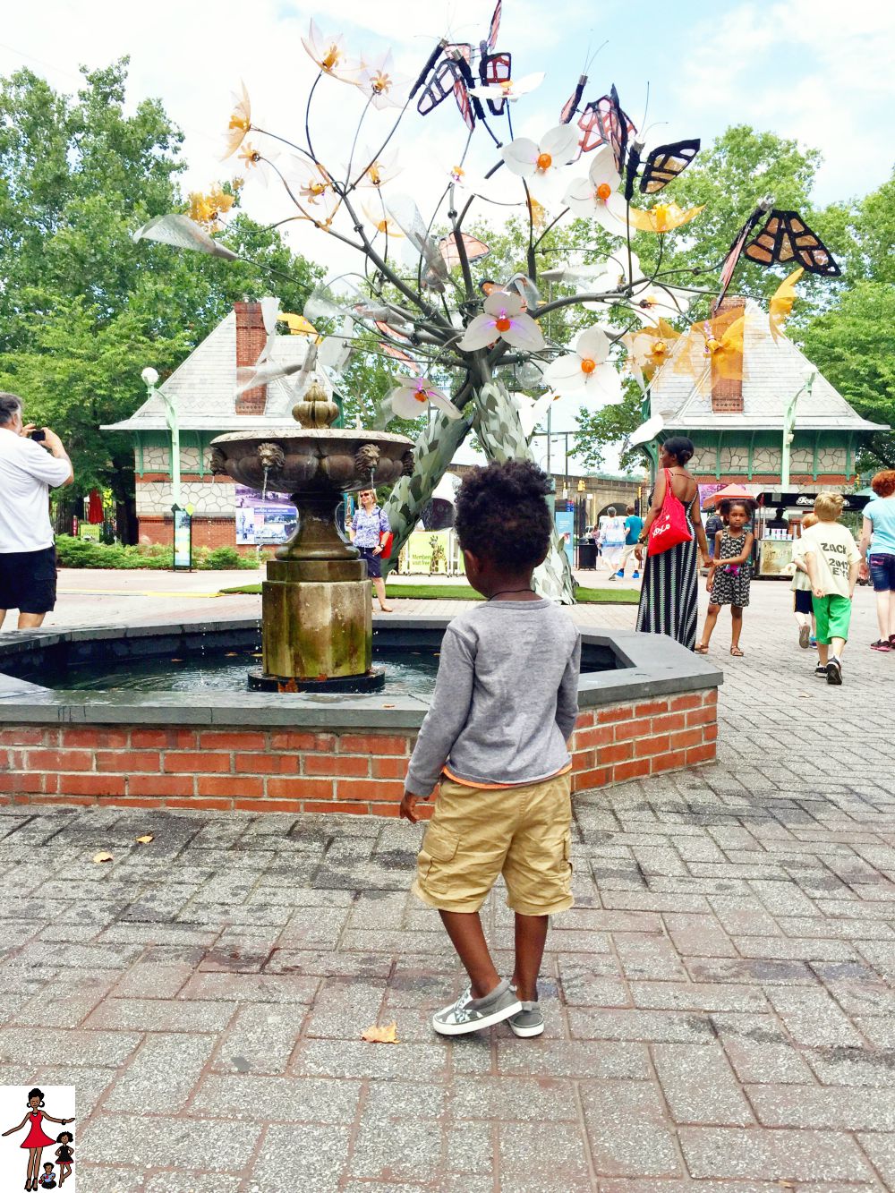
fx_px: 1000
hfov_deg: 48.2
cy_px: 596
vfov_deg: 61.7
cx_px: 448
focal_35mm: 29
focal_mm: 4.15
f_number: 2.2
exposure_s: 1/1276
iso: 32
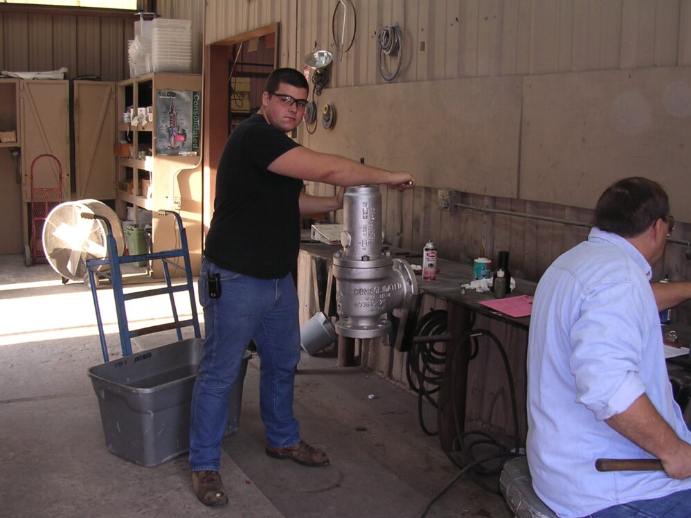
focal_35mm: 39
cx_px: 343
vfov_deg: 36.8
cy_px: 262
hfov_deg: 47.9
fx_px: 778
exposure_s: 1/30
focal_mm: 5.8
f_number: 2.8
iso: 100
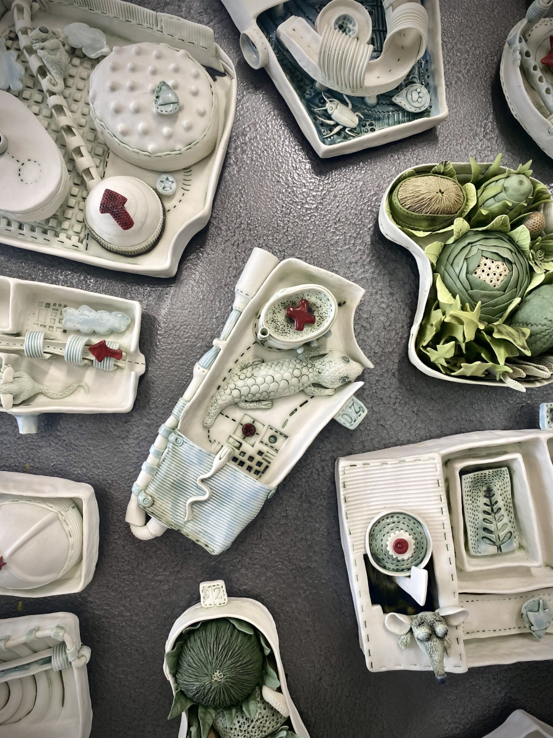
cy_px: 369
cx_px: 276
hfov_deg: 53.1
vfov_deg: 67.3
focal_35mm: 26
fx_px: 554
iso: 80
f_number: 1.8
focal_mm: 4.25
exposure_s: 1/100
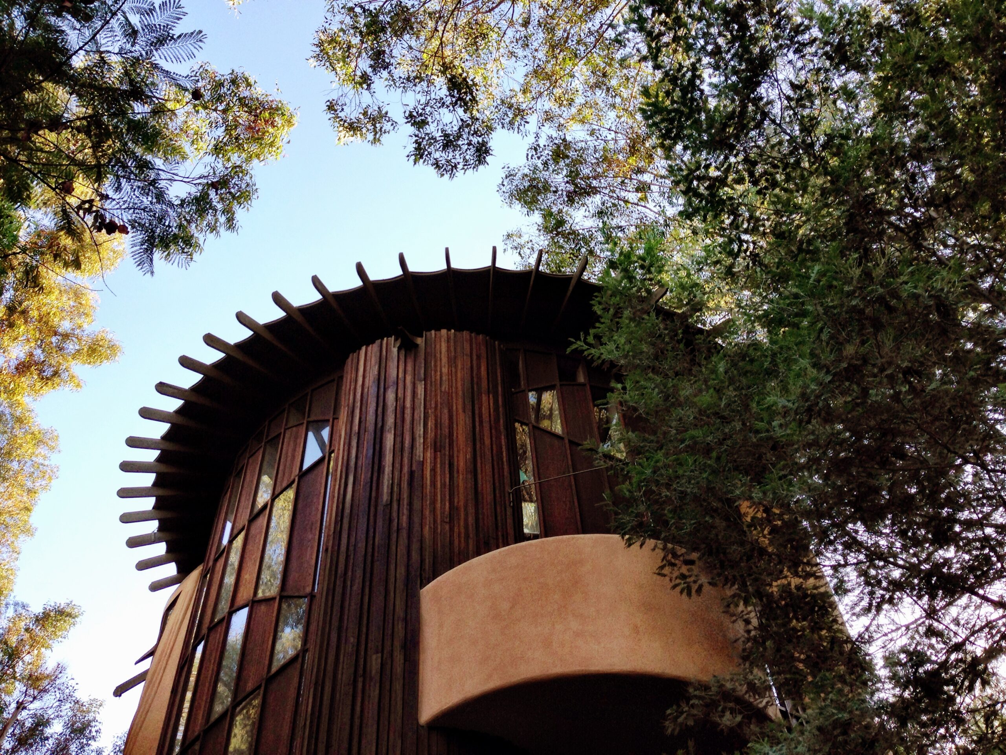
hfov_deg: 55.4
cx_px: 503
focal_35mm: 33
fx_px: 959
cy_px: 378
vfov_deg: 42.9
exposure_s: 1/231
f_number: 2.4
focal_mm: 4.12
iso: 50
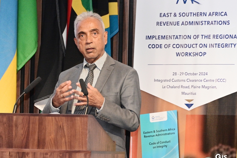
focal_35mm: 350
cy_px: 73
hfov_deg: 5.9
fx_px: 2304
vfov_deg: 3.9
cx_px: 119
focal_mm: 200
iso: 3200
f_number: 5.6
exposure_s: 1/200
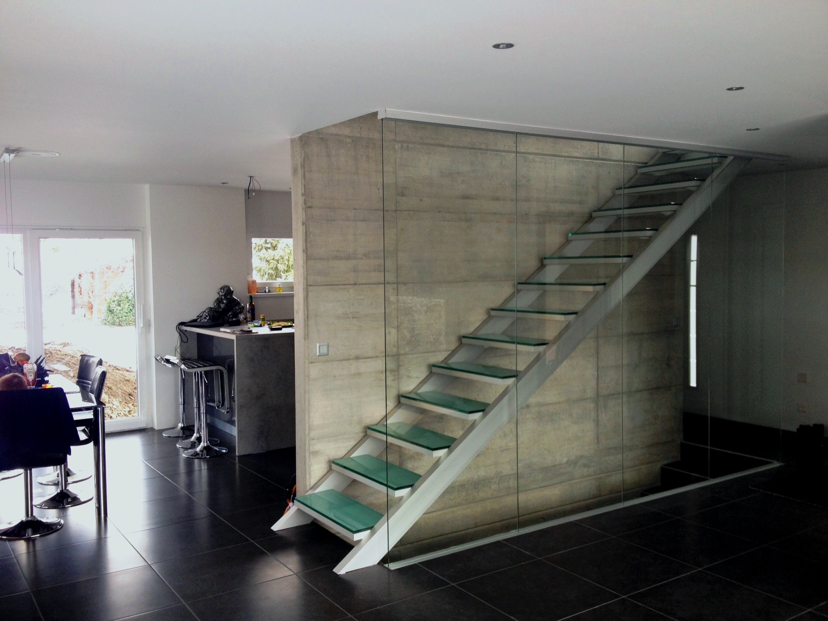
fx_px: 837
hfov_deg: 52.6
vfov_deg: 40.7
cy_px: 310
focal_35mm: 35
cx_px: 414
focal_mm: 4.28
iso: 64
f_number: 2.4
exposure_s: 1/30
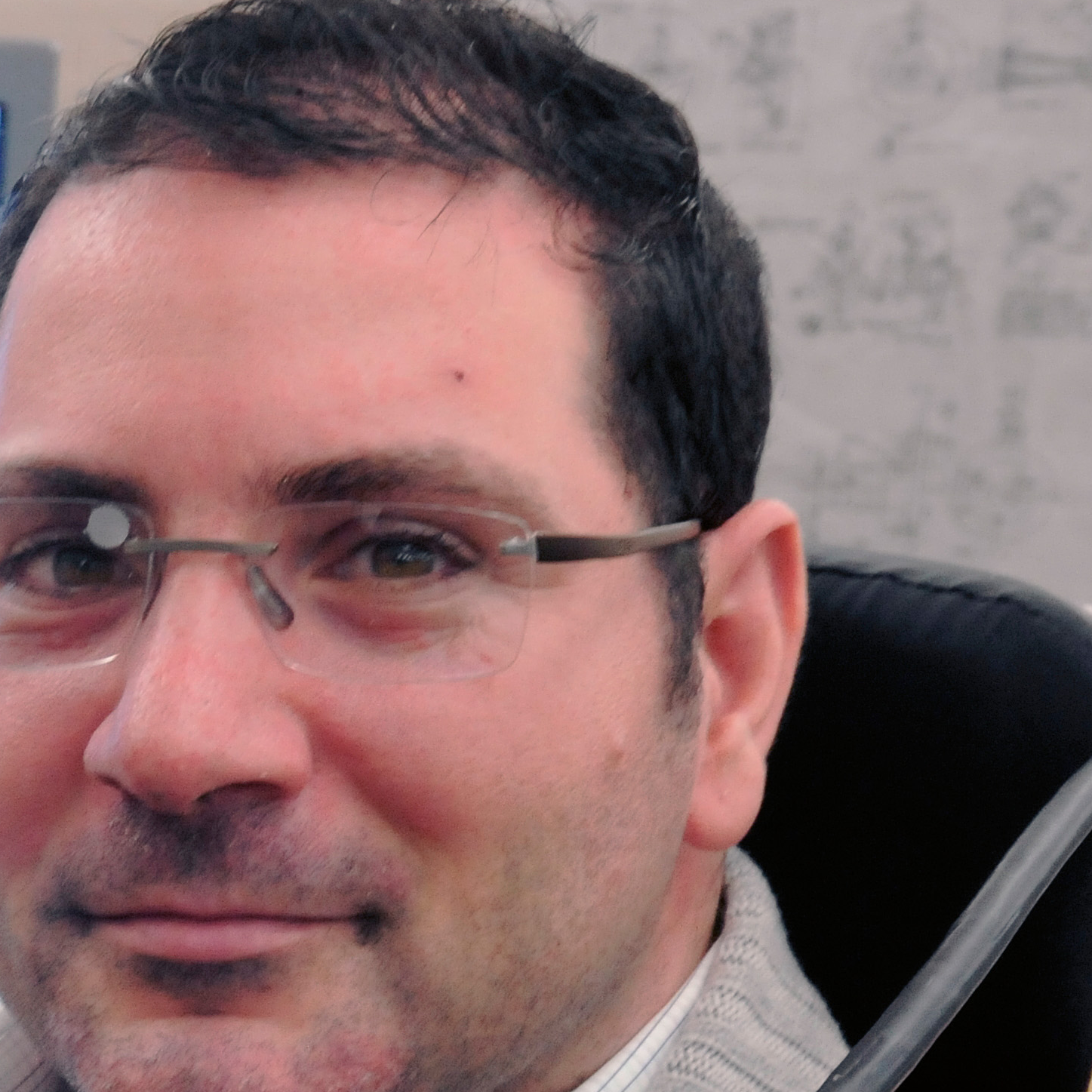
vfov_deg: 20.7
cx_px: -114
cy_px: 846
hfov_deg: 19.9
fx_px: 2962
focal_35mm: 83
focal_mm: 22
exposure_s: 1/40
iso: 1250
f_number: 5.6
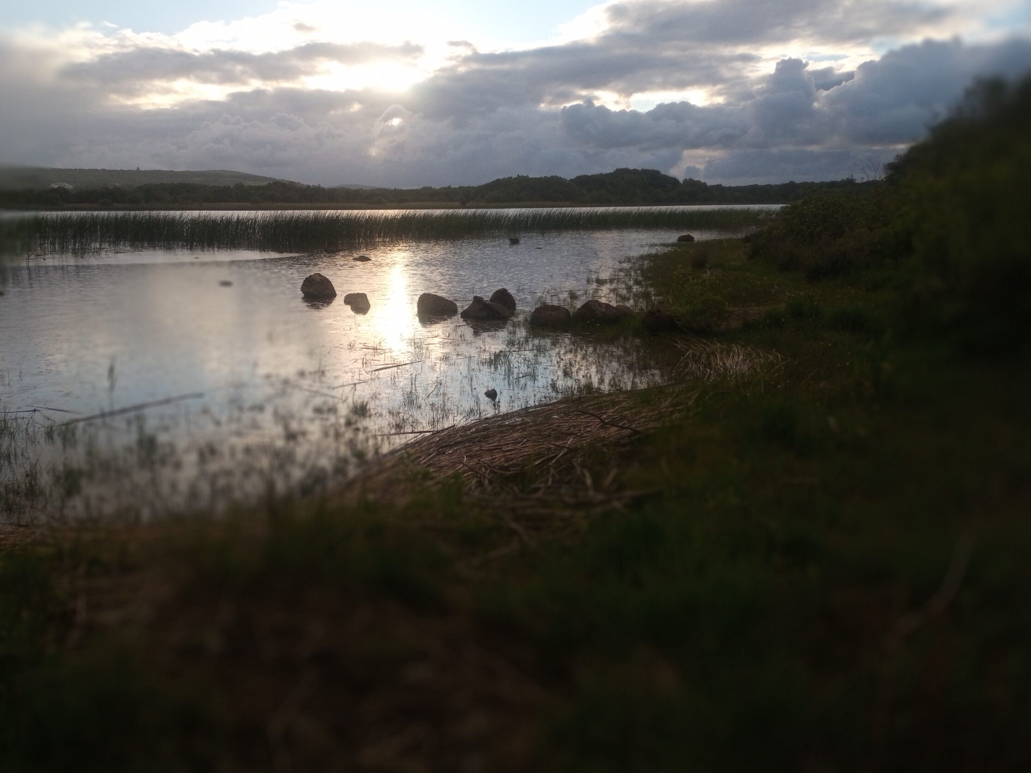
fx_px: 953
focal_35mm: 32
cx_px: 454
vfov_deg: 44.1
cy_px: 338
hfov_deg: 56.7
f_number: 2
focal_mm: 3.44
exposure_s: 1/629
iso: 110
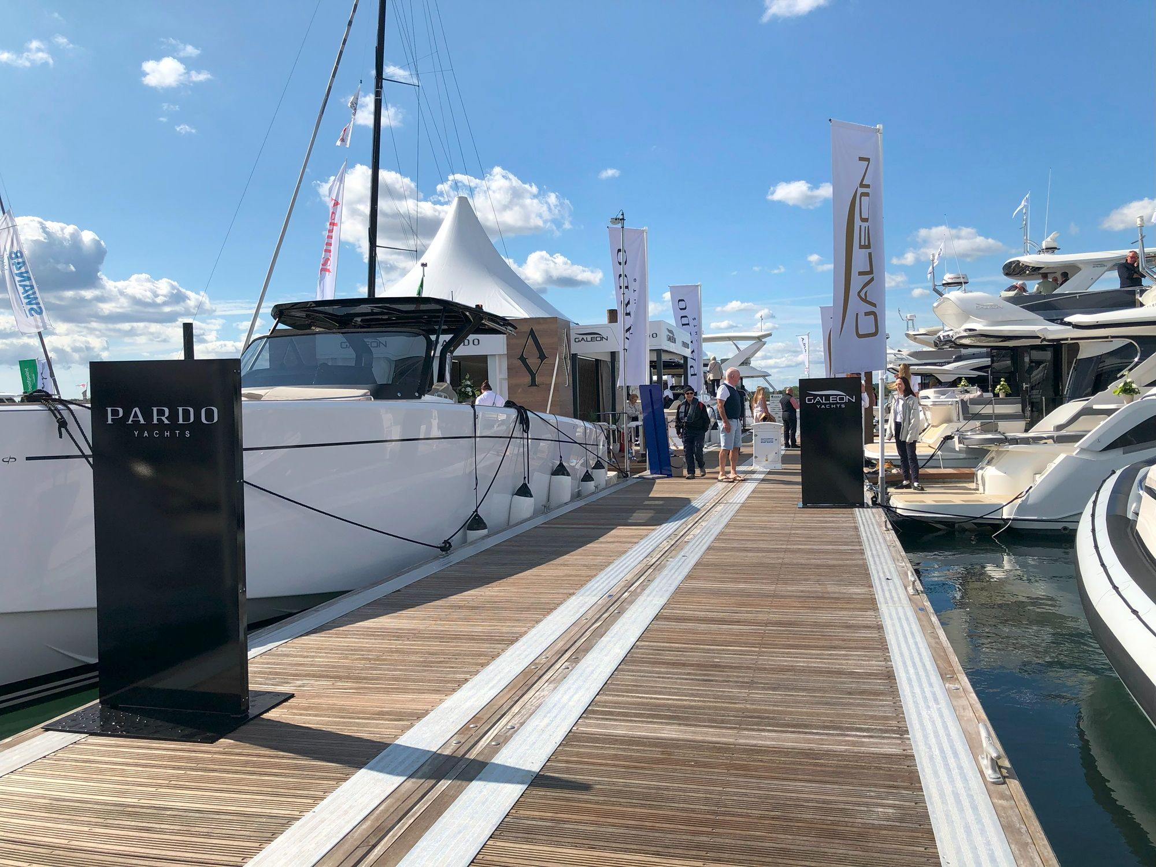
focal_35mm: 28
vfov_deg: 49.7
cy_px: 434
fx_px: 935
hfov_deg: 63.4
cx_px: 578
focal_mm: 3.99
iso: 20
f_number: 1.8
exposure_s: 1/2857
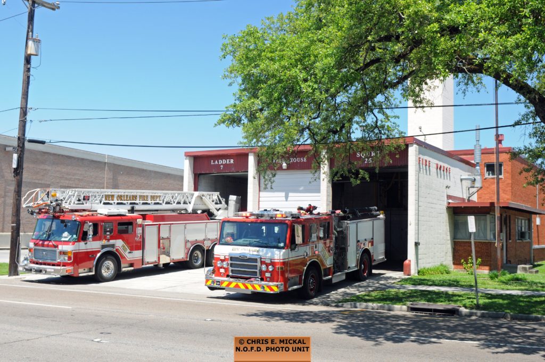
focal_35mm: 40
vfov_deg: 32.9
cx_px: 272
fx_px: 612
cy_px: 181
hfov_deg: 48.0
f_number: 4.5
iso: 500
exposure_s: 1/500
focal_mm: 27
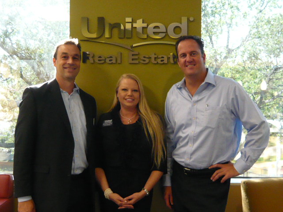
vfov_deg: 32.2
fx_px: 368
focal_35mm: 45
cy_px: 106
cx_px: 142
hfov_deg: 42.1
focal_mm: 4.9
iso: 250
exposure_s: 1/30
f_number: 2.9
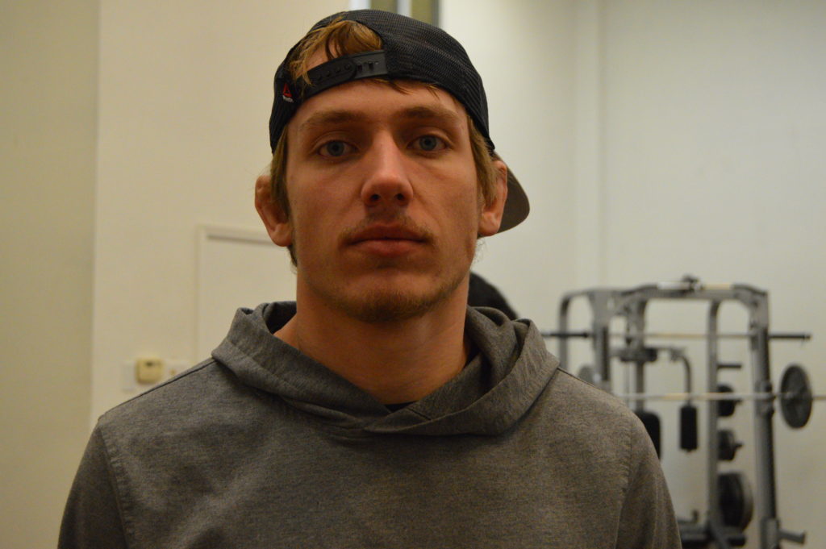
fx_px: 1376
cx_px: 413
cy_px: 274
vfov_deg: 22.6
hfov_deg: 33.4
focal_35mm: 60
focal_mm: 40
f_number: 5
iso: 3200
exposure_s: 1/125
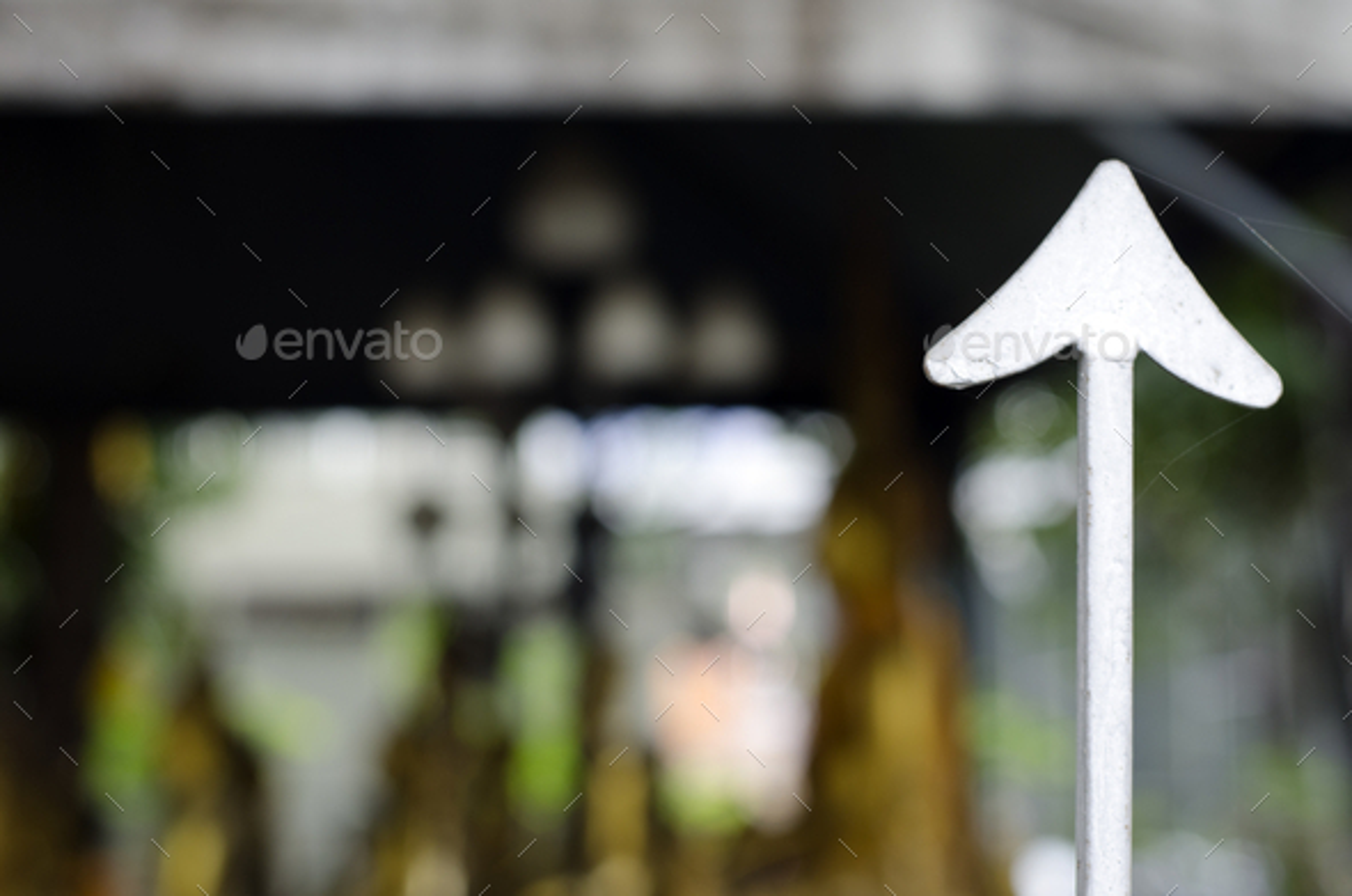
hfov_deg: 27.0
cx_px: 676
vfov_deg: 18.1
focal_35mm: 75
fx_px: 2811
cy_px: 448
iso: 200
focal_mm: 50
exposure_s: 1/60
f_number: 4
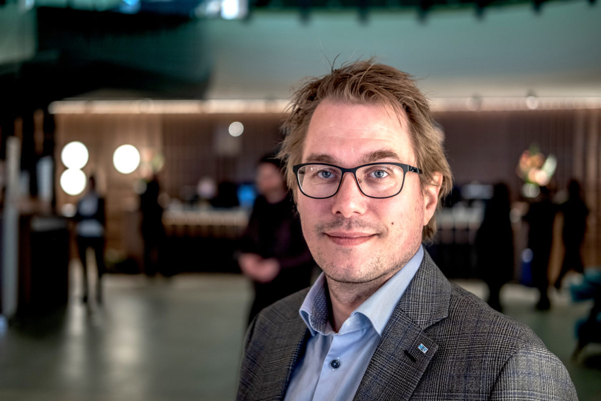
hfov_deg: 37.5
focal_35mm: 53
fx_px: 885
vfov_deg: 25.5
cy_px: 200
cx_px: 300
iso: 400
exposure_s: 1/25
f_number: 2
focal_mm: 35
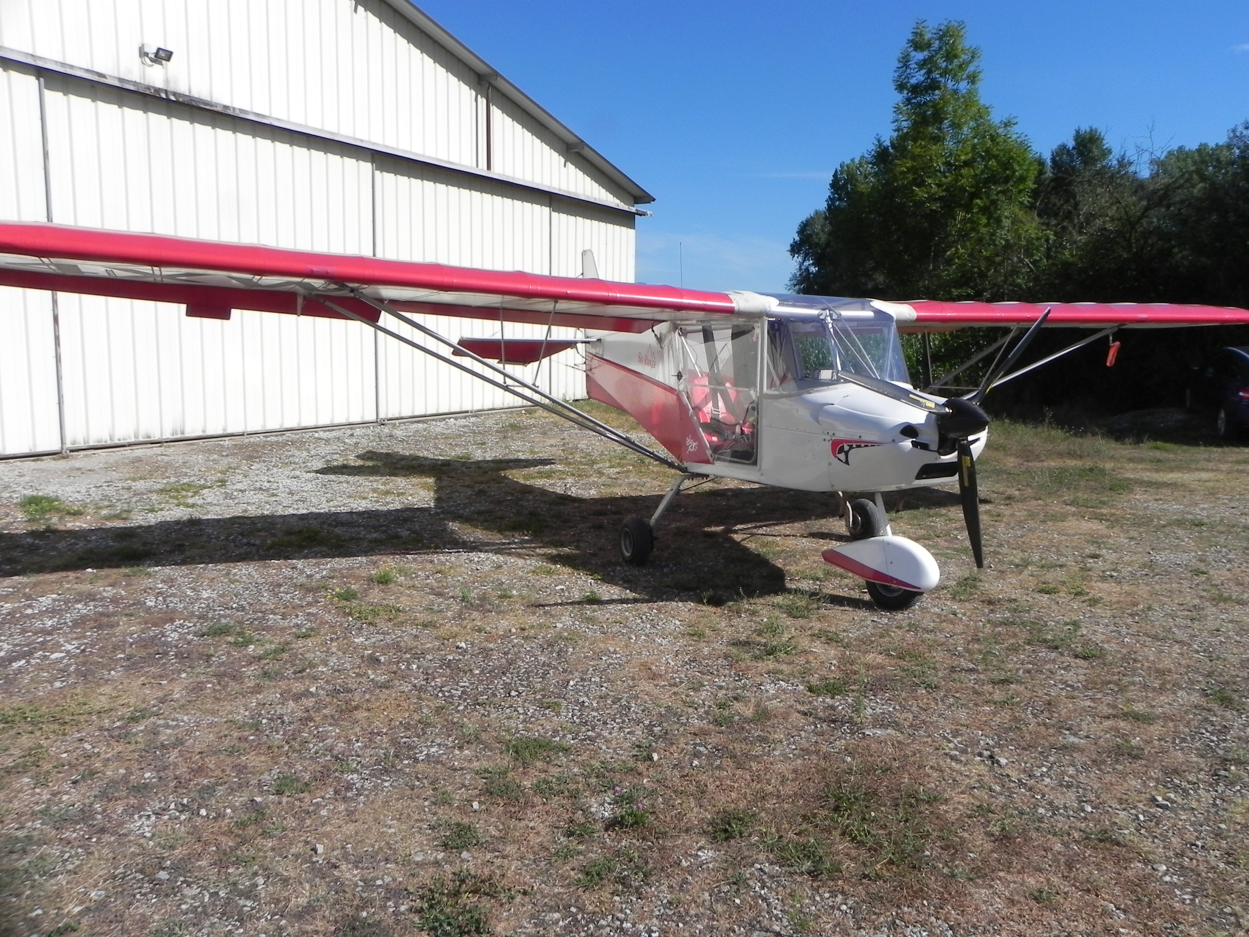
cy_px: 468
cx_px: 624
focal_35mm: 26
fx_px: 938
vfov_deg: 53.1
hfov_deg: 67.3
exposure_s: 1/471
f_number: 8
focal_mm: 4.6
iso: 160
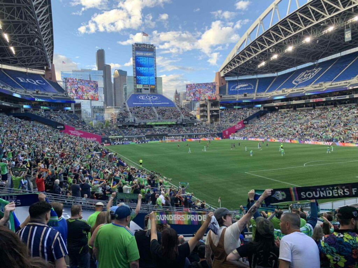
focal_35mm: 26
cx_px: 179
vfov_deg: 53.1
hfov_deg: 67.3
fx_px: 269
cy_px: 134
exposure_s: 1/217
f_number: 1.8
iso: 25
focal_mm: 4.25
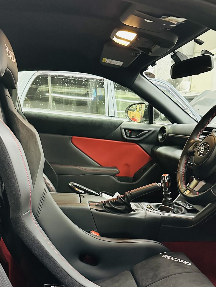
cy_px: 182
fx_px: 308
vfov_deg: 49.6
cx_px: 94
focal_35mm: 37
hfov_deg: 38.6
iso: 800
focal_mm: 6.86
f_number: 1.78
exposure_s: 1/40
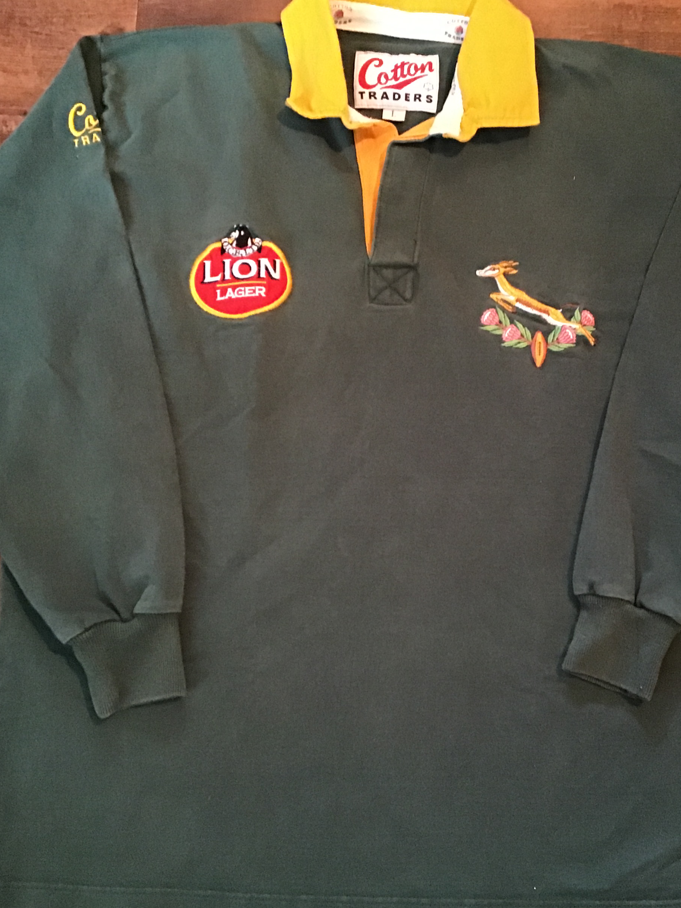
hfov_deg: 34.2
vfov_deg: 44.8
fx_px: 1102
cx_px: 427
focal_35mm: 42
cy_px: 456
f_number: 2.4
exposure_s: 1/17
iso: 500
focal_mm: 3.3
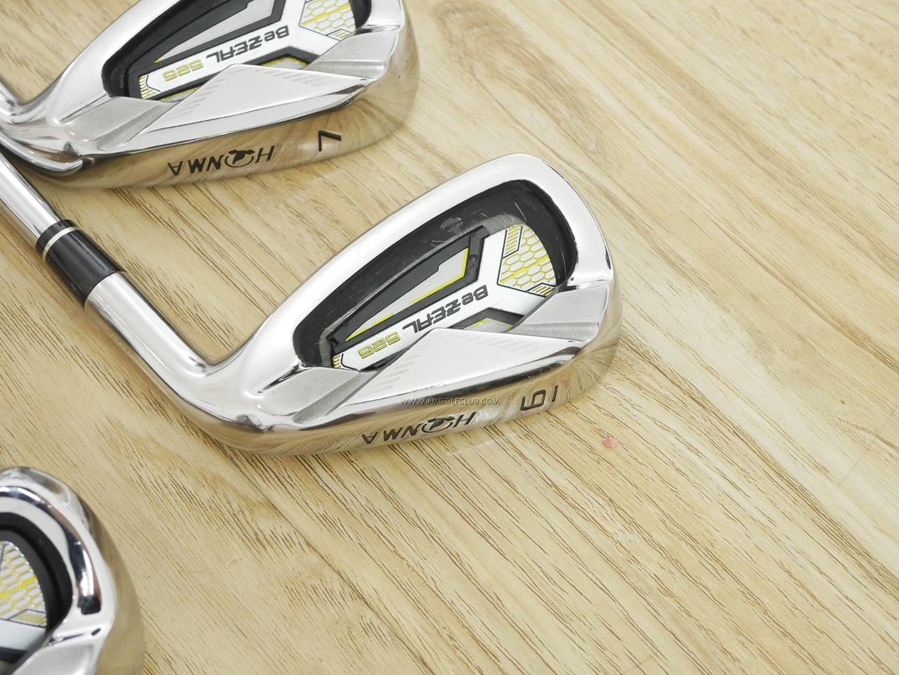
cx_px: 450
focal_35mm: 50
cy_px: 338
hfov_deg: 38.2
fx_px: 1299
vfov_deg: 29.1
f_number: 4.5
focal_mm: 25
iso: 1600
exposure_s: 1/50
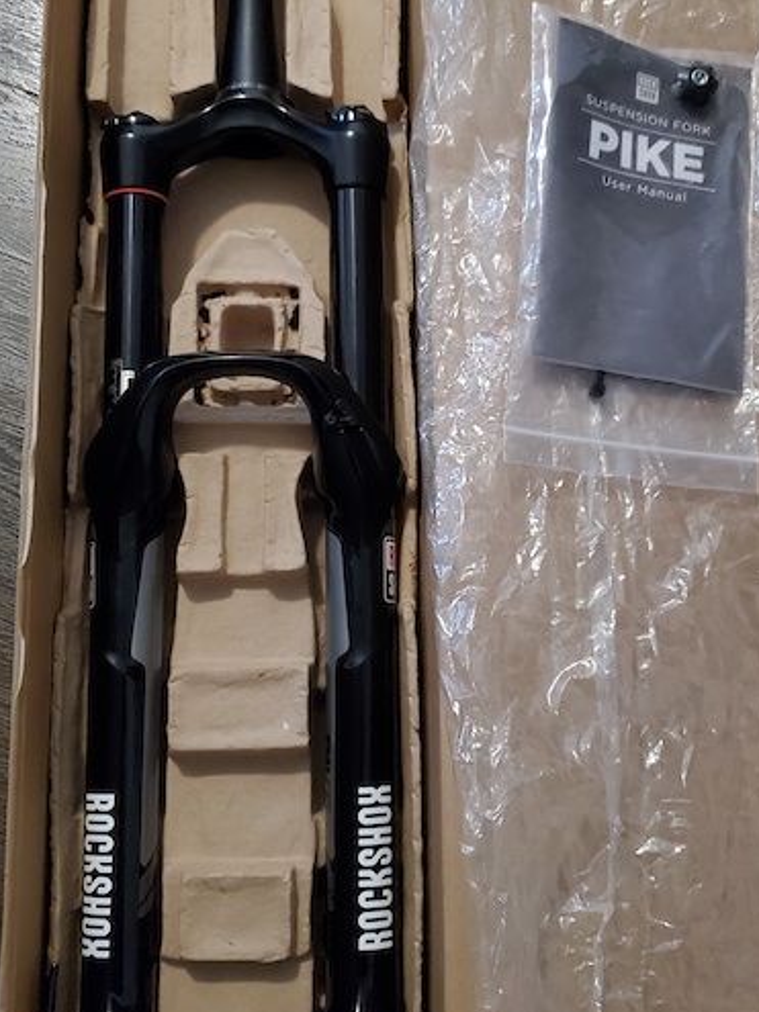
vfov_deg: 44.7
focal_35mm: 42
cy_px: 454
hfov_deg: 34.2
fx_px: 1228
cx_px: 466
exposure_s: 1/24
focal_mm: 4.3
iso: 640
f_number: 1.5
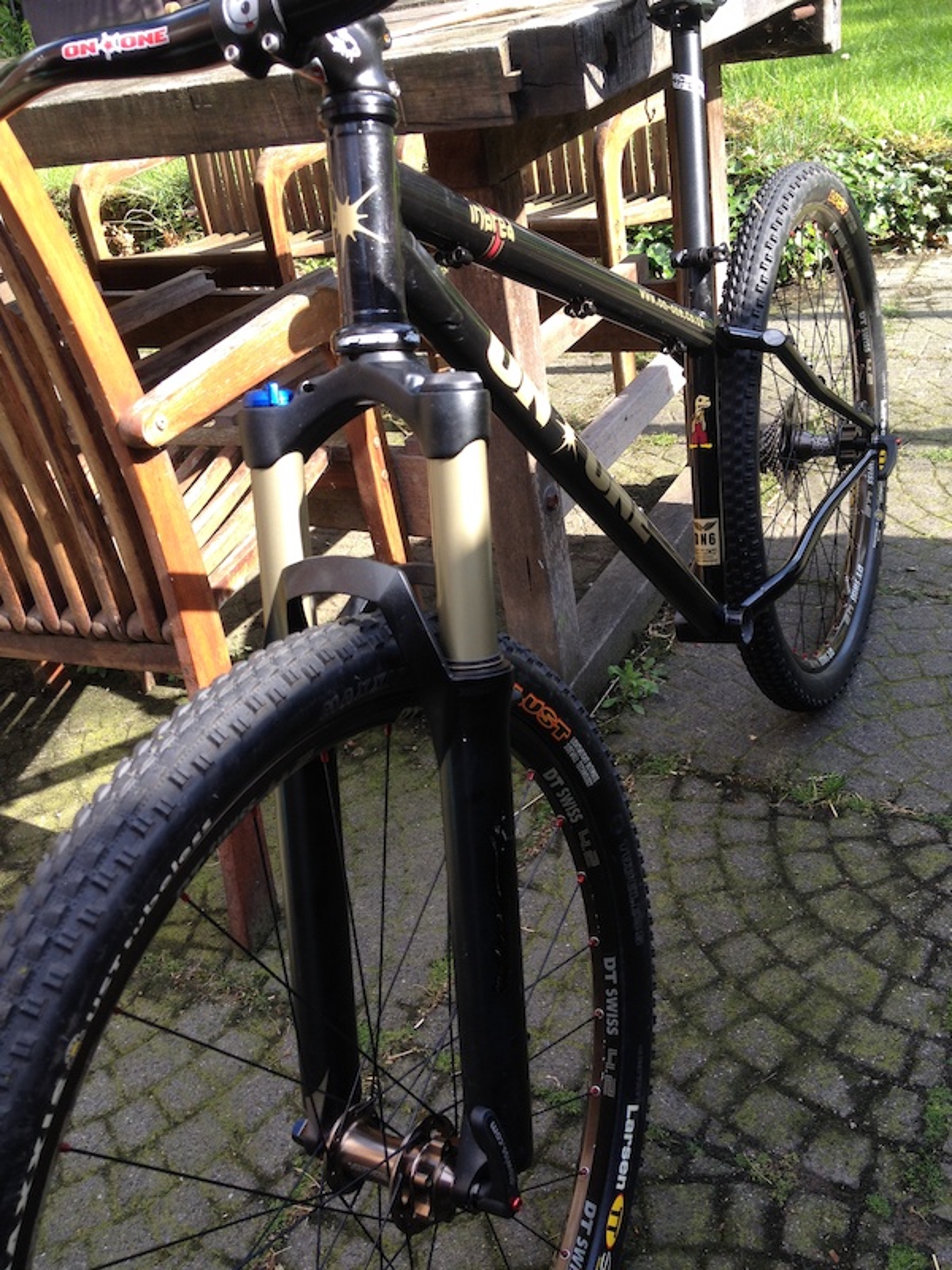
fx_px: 1283
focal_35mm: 35
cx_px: 476
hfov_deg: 40.7
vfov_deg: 52.6
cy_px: 635
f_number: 2.4
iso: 50
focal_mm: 4.28
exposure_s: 1/212
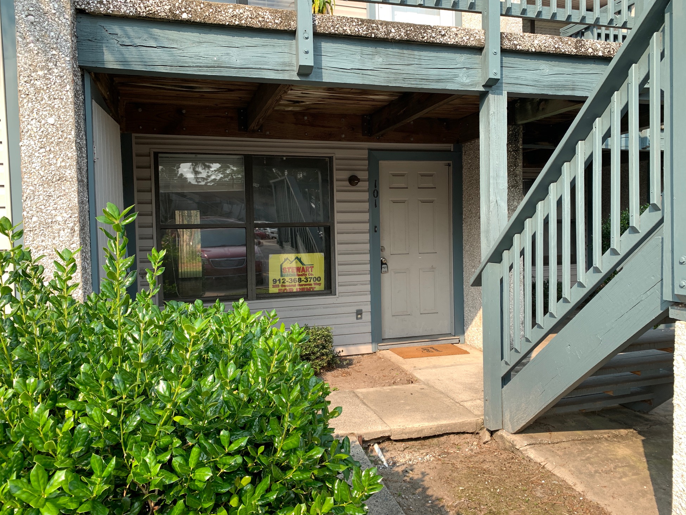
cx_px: 349
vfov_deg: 51.3
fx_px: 535
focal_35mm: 27
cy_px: 248
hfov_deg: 65.3
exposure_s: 1/683
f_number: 1.8
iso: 25
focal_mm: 4.25
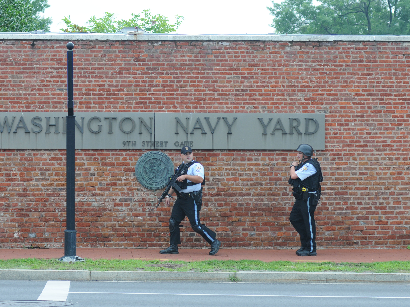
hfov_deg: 15.1
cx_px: 198
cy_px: 154
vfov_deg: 11.3
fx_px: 1552
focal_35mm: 131
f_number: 4.5
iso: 400
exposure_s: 1/250
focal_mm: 80
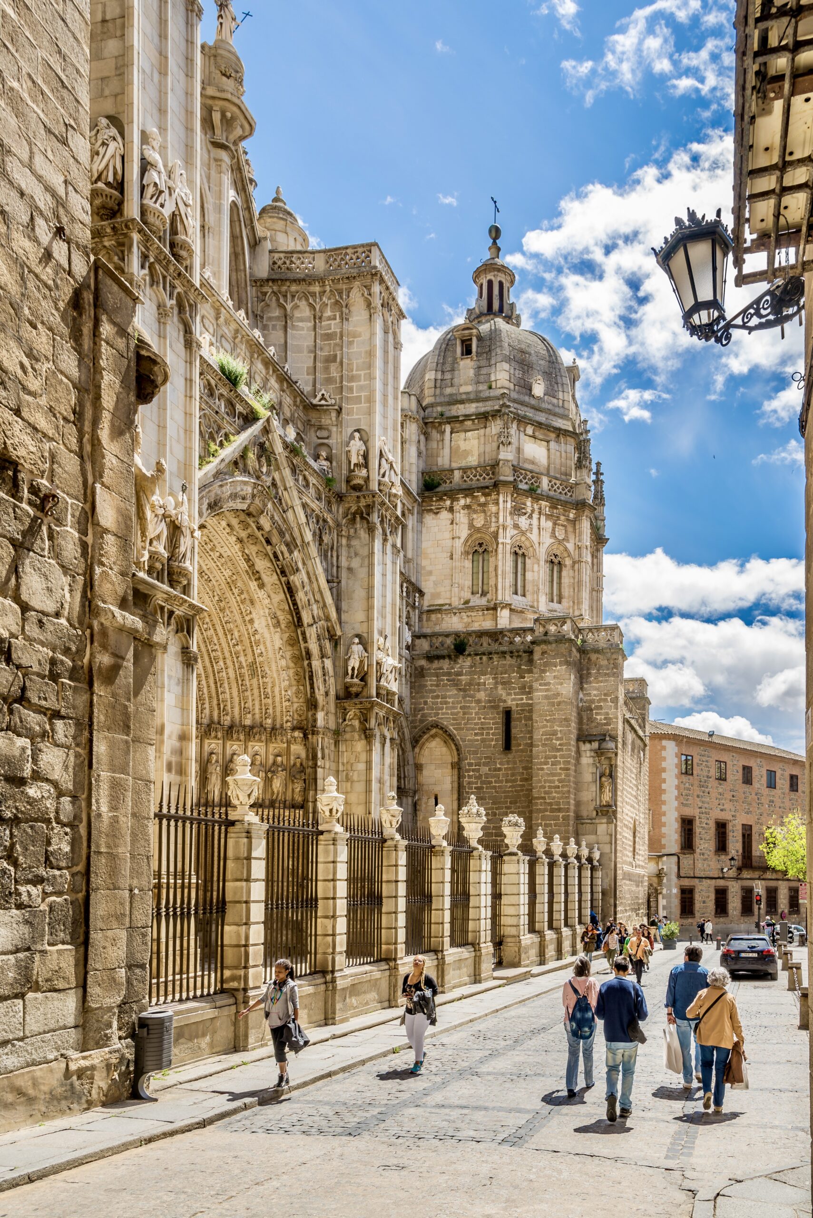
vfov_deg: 73.7
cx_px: 406
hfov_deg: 53.2
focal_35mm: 24
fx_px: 812
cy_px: 609
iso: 100
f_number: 10
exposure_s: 1/100
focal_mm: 24
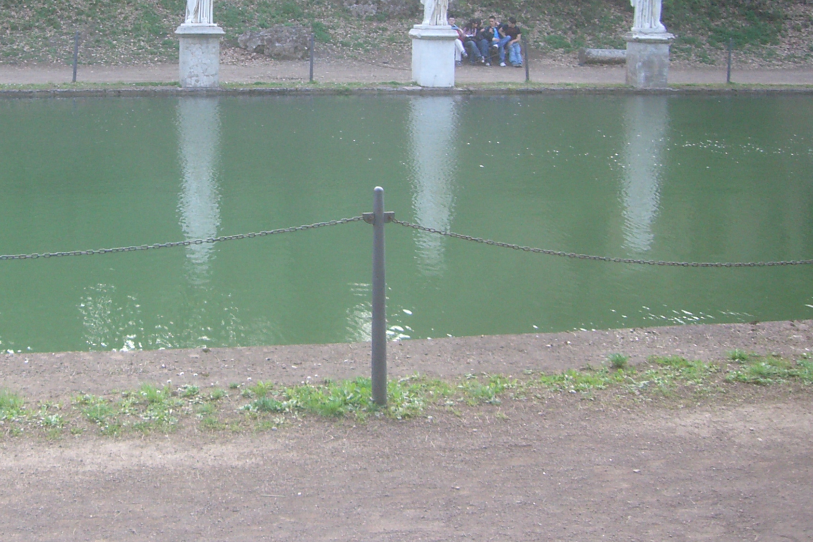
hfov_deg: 33.1
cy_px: 98
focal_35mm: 60
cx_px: 268
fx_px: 1355
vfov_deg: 22.3
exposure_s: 1/200
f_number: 2.7
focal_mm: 6.2
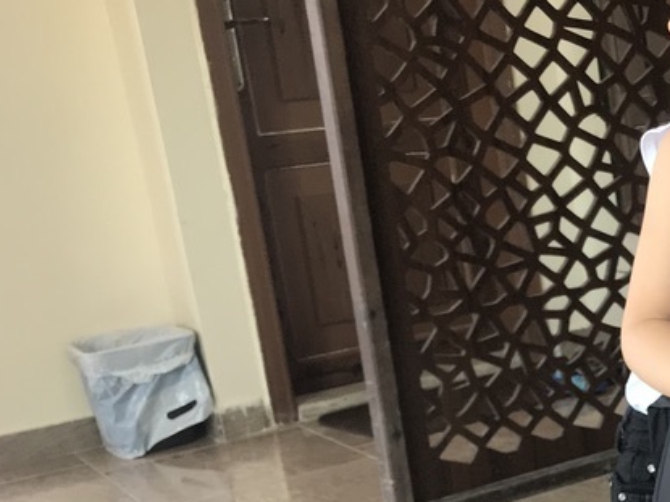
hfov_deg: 25.5
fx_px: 1335
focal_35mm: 69
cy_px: 430
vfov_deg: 20.9
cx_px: 790
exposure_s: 1/95
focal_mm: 3.99
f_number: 1.8
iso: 40
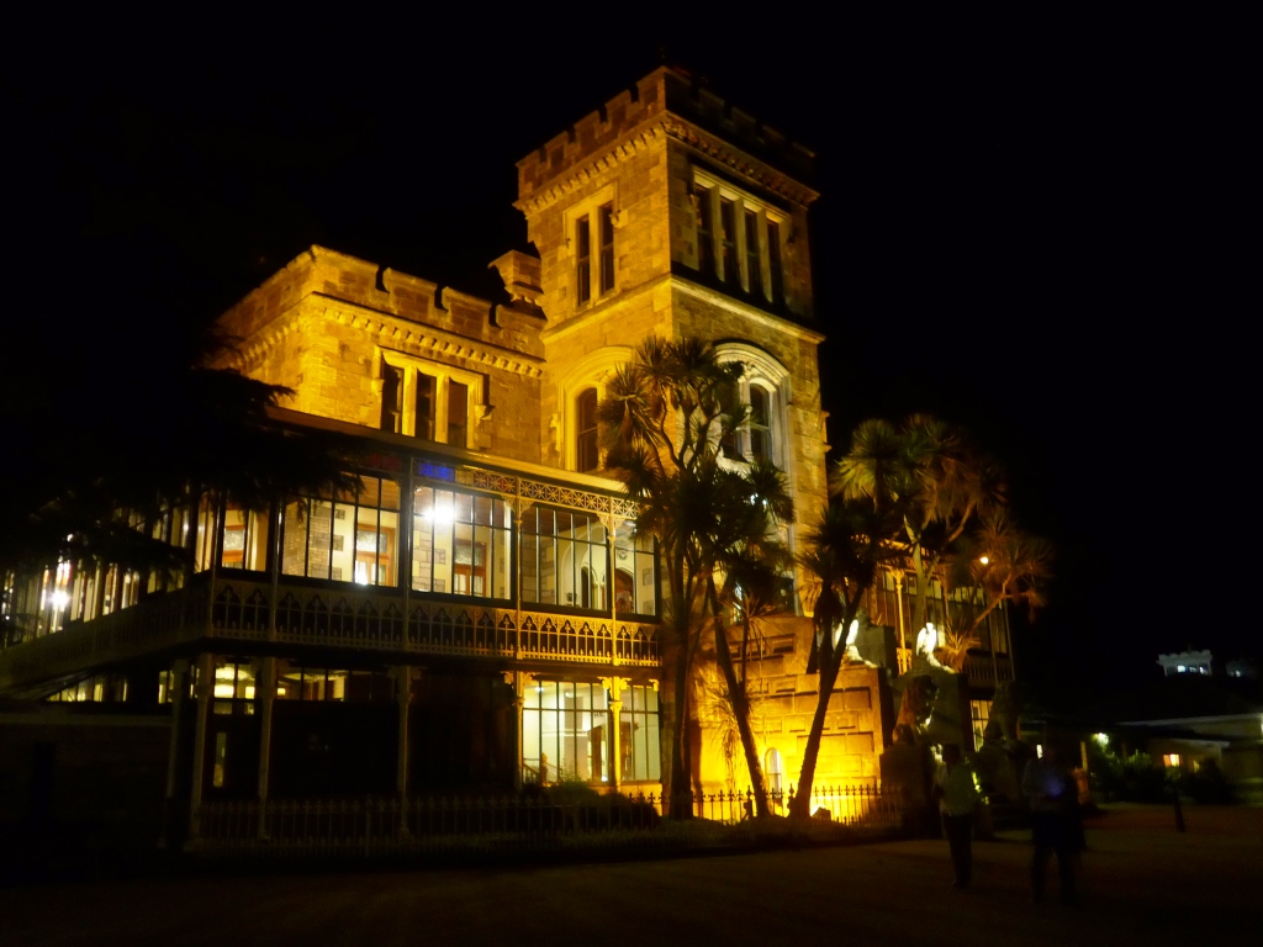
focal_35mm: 29
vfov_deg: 48.2
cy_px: 474
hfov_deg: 61.7
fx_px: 1058
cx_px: 632
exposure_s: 1/8
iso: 500
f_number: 2
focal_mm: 6
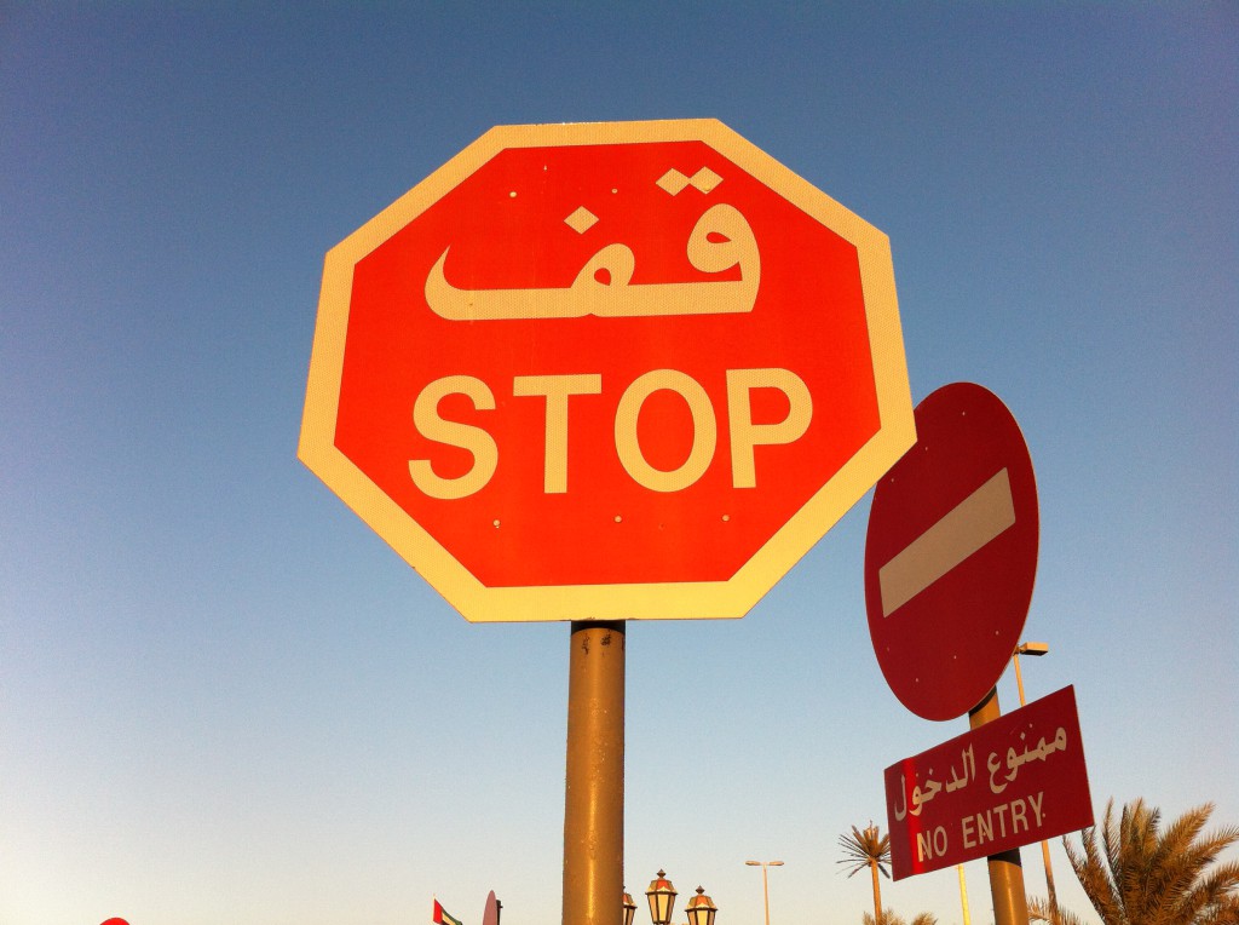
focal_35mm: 35
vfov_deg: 40.6
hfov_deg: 52.7
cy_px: 462
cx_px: 620
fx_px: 1250
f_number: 2.8
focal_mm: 3.85
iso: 80
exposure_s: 1/603
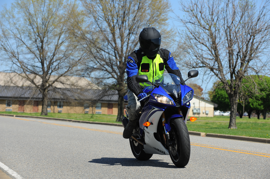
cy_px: 90
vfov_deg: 11.4
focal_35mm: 120
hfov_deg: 17.1
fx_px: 899
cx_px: 135
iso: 200
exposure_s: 1/500
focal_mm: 120
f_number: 8
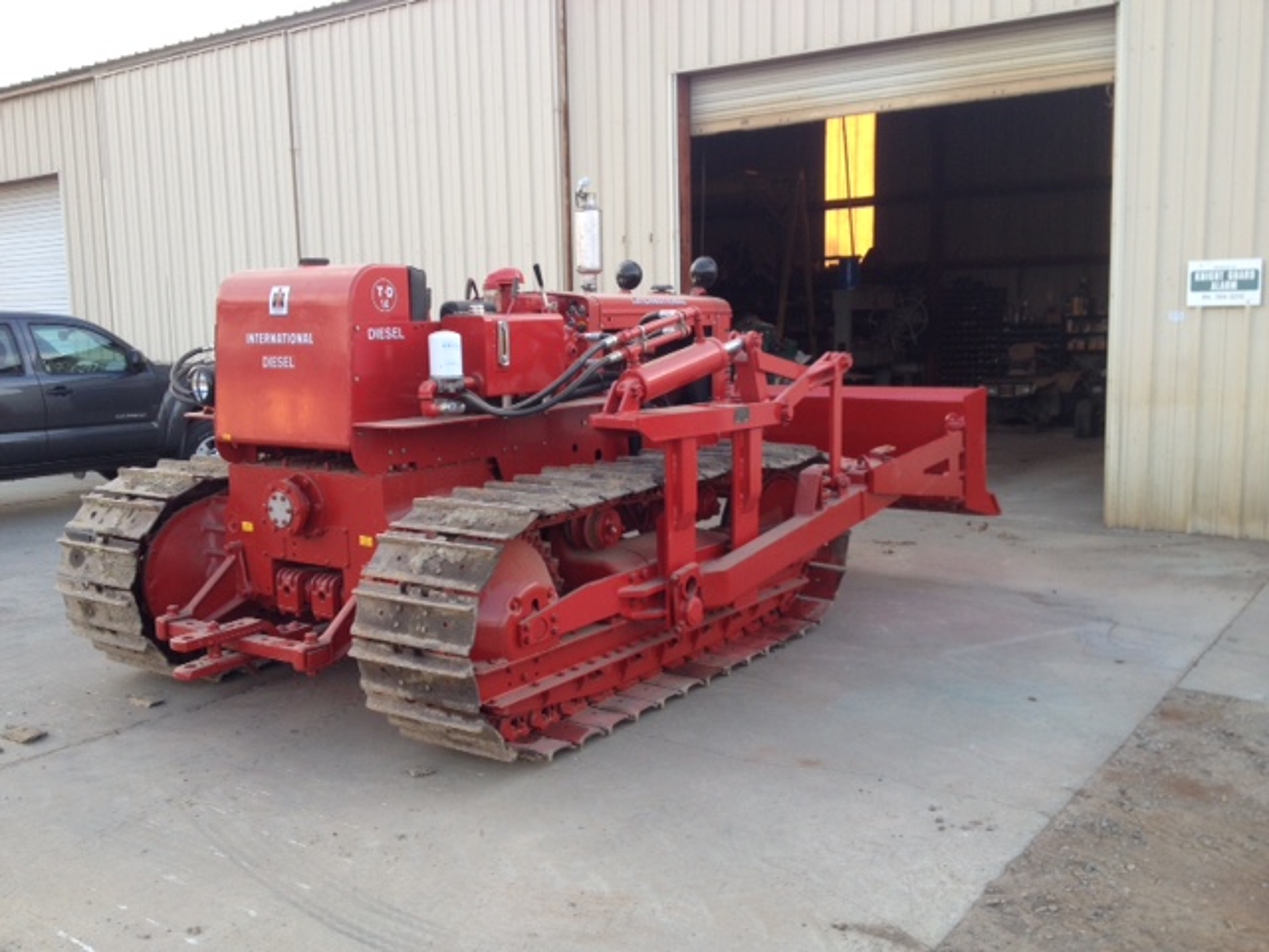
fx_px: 1283
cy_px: 476
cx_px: 634
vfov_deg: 40.7
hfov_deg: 52.6
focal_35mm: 35
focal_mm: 4.28
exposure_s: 1/60
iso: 50
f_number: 2.4
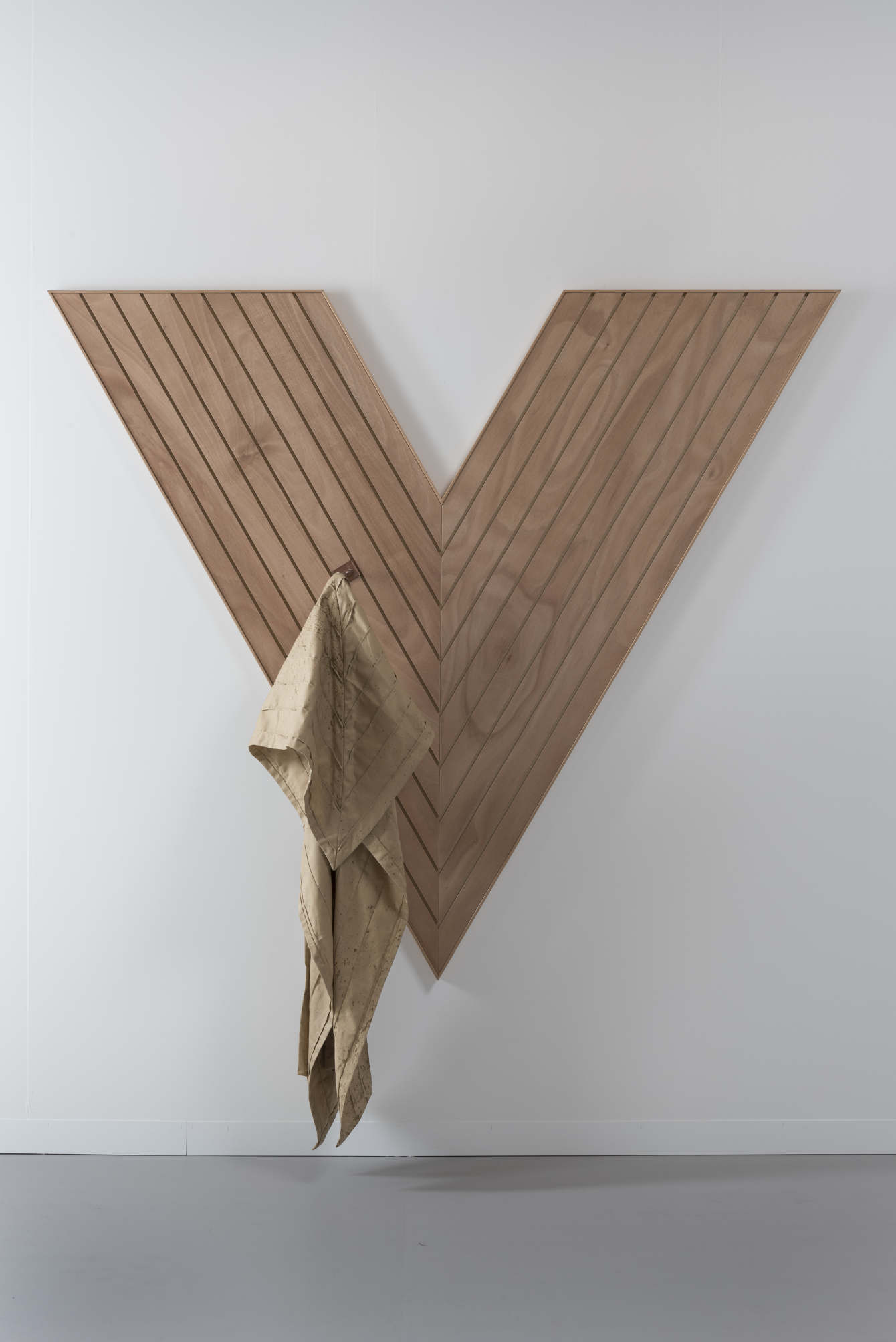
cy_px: 671
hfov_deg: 28.1
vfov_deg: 41.1
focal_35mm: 48
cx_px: 448
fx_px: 1790
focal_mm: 48
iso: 400
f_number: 14
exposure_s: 1/125
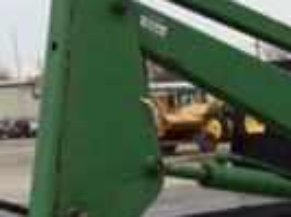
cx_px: 473
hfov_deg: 15.0
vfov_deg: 12.1
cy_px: 252
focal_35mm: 119
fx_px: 998
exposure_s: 1/222
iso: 32
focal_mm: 4.15
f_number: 2.2
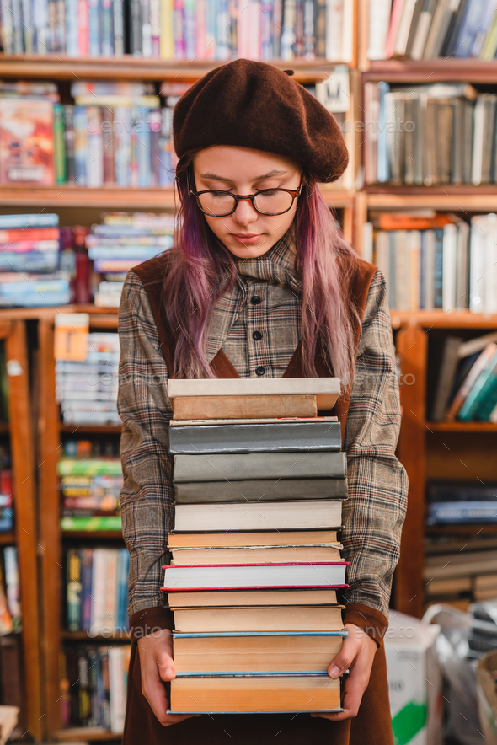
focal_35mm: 56
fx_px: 1159
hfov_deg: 24.2
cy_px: 372
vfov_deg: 35.6
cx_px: 248
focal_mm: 56
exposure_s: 1/400
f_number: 2.8
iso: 640
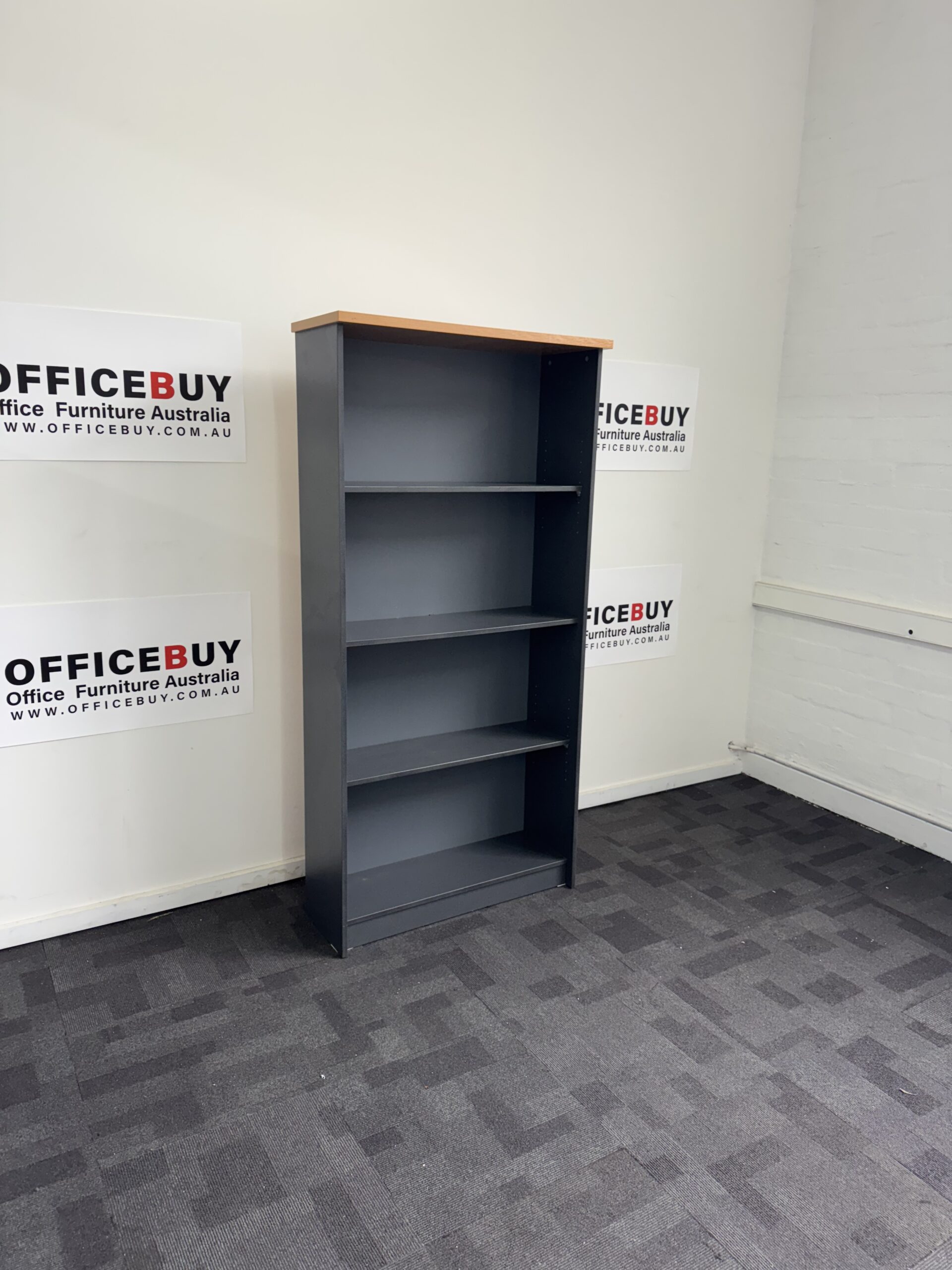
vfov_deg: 71.6
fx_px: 880
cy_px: 635
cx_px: 476
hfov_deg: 56.8
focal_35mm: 24
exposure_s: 1/100
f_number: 1.78
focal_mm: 6.76
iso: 200
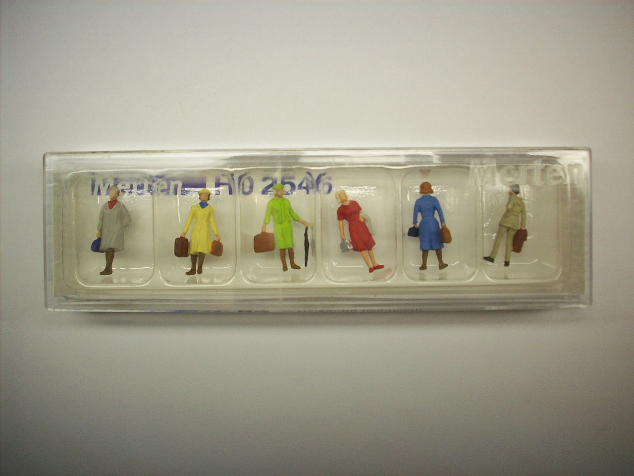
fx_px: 678
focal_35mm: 37
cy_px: 238
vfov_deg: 38.7
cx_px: 317
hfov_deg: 50.1
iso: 80
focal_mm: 6.2
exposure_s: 1/68.5
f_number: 2.8
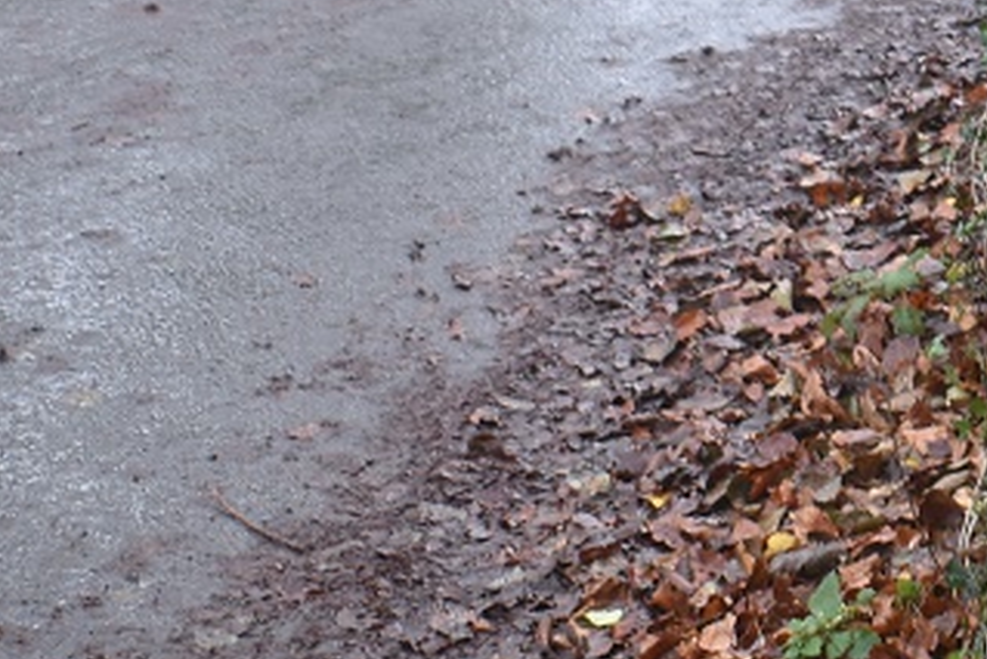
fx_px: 3483
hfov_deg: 15.7
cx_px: 1049
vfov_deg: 10.7
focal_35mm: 127
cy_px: 19
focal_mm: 18
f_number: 3.5
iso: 100
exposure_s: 1/6
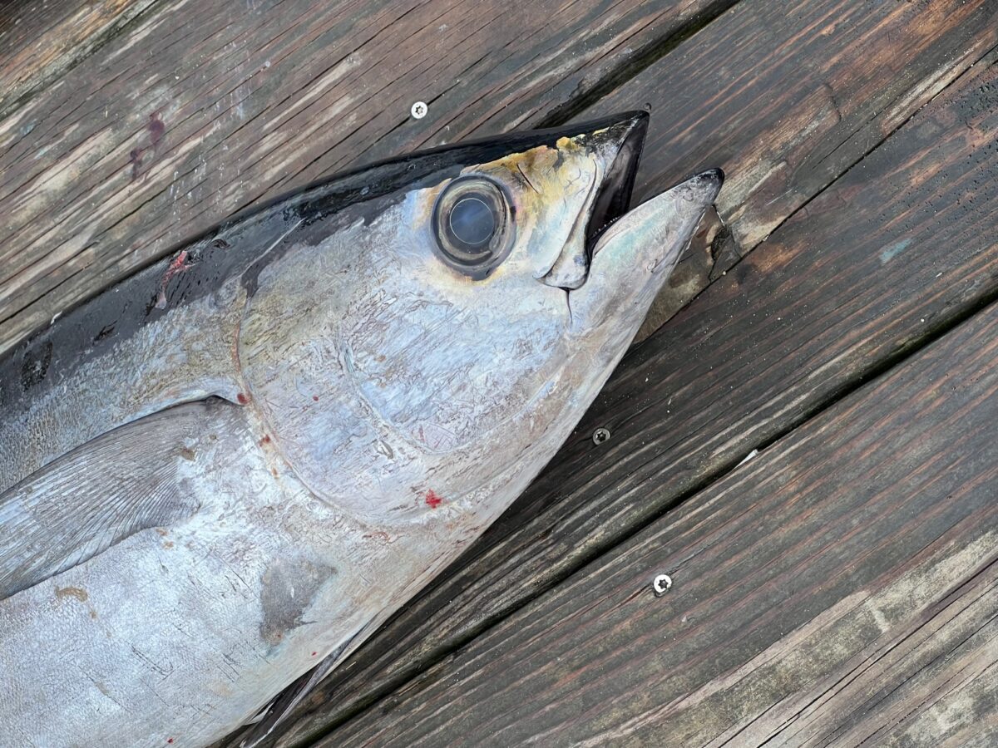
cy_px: 374
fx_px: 2220
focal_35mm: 77
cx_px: 499
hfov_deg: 25.3
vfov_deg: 19.1
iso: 32
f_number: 2.8
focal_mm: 9
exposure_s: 1/244
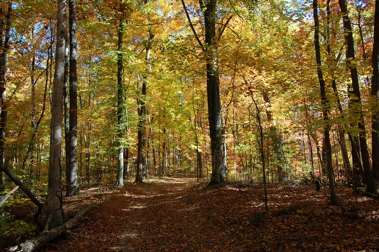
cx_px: 190
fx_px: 284
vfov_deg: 47.8
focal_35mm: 27
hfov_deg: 67.5
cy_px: 126
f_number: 9
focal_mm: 18
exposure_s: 1/80
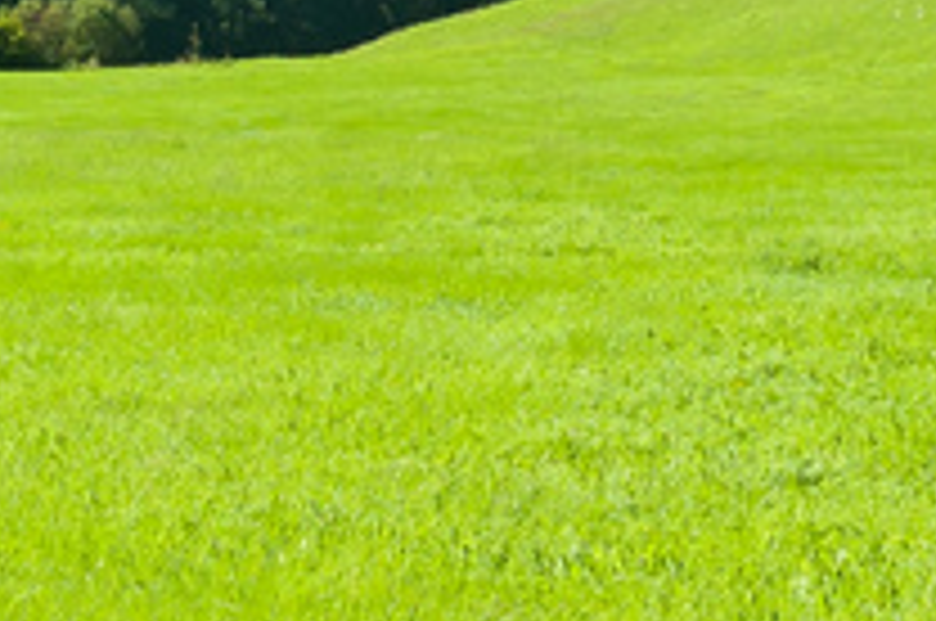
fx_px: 7087
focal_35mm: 273
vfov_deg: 4.9
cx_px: 1654
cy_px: -603
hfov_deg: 7.4
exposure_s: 1/125
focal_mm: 35
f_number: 8
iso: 200
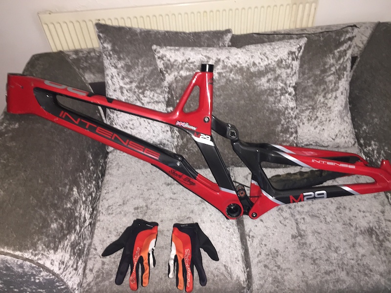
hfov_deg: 61.7
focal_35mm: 29
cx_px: 196
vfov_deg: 48.2
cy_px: 146
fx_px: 328
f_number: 2.2
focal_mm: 4.15
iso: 160
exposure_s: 1/17
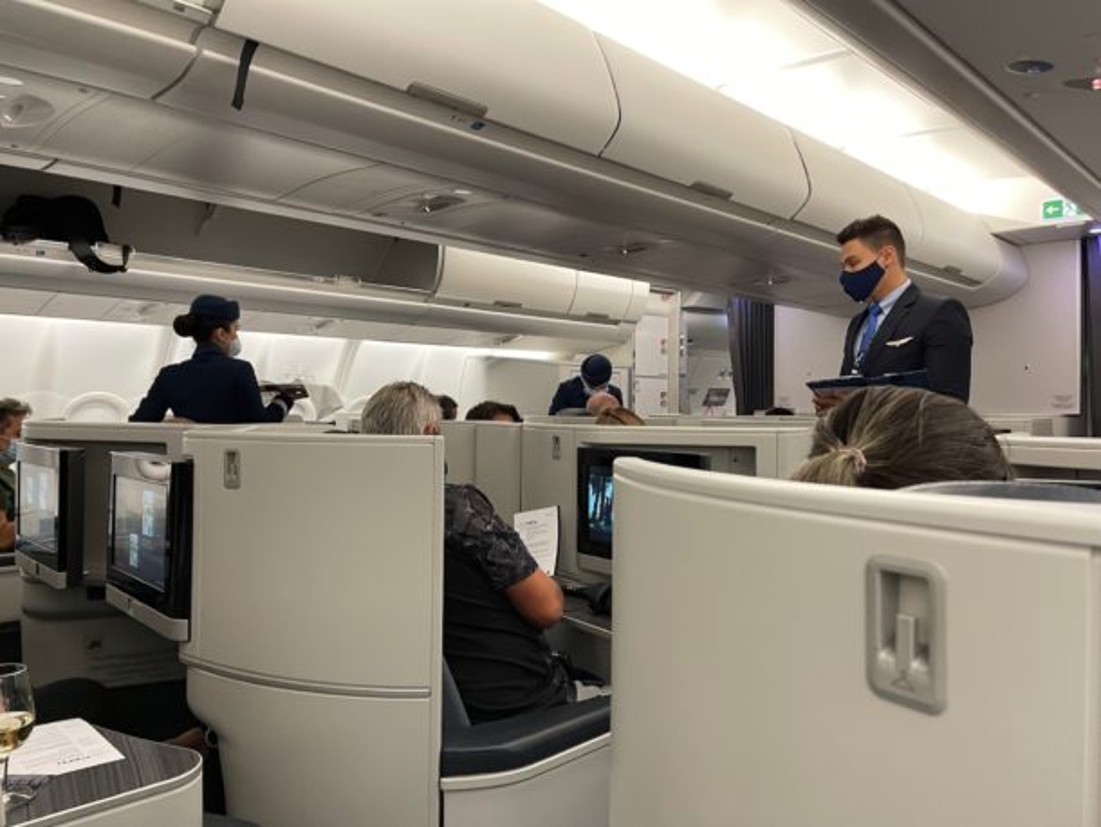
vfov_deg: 53.1
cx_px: 550
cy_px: 414
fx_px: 827
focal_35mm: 26
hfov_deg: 67.3
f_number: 1.6
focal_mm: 5.1
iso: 200
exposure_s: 1/52
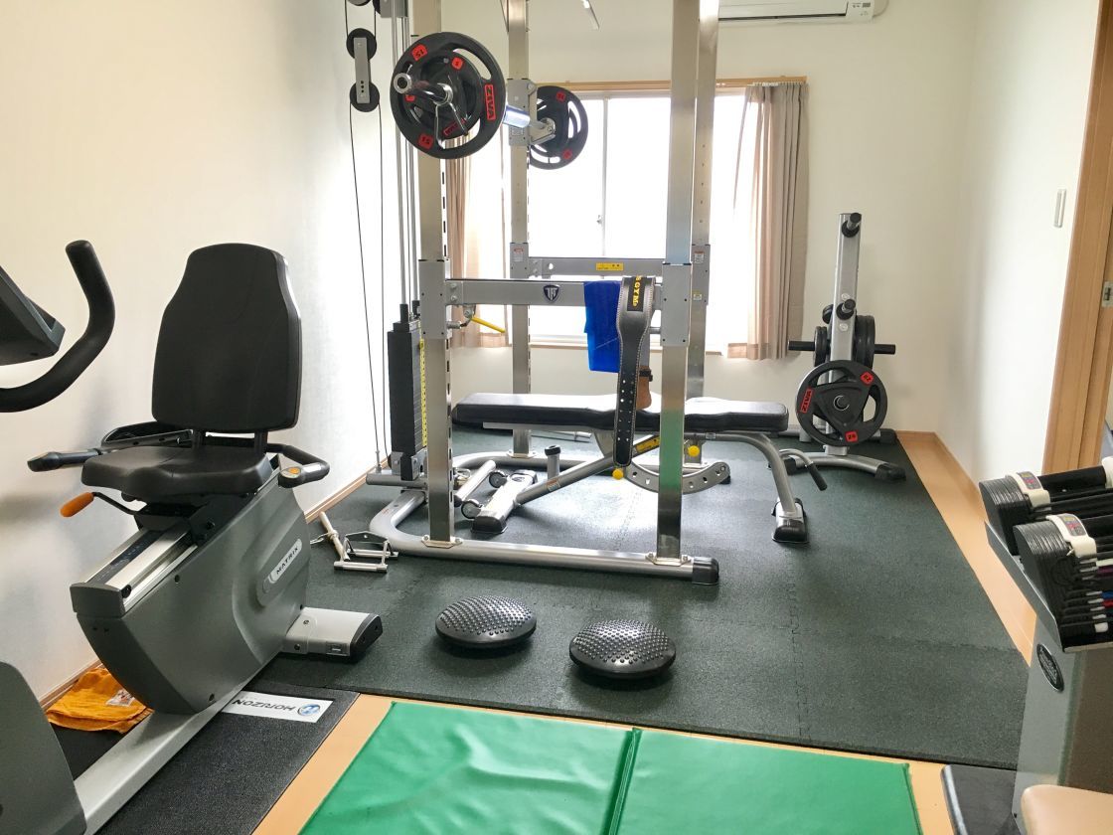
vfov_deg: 48.2
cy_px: 418
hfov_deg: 61.7
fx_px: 932
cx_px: 556
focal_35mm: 29
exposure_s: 1/30
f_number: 2.2
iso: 40
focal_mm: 4.15
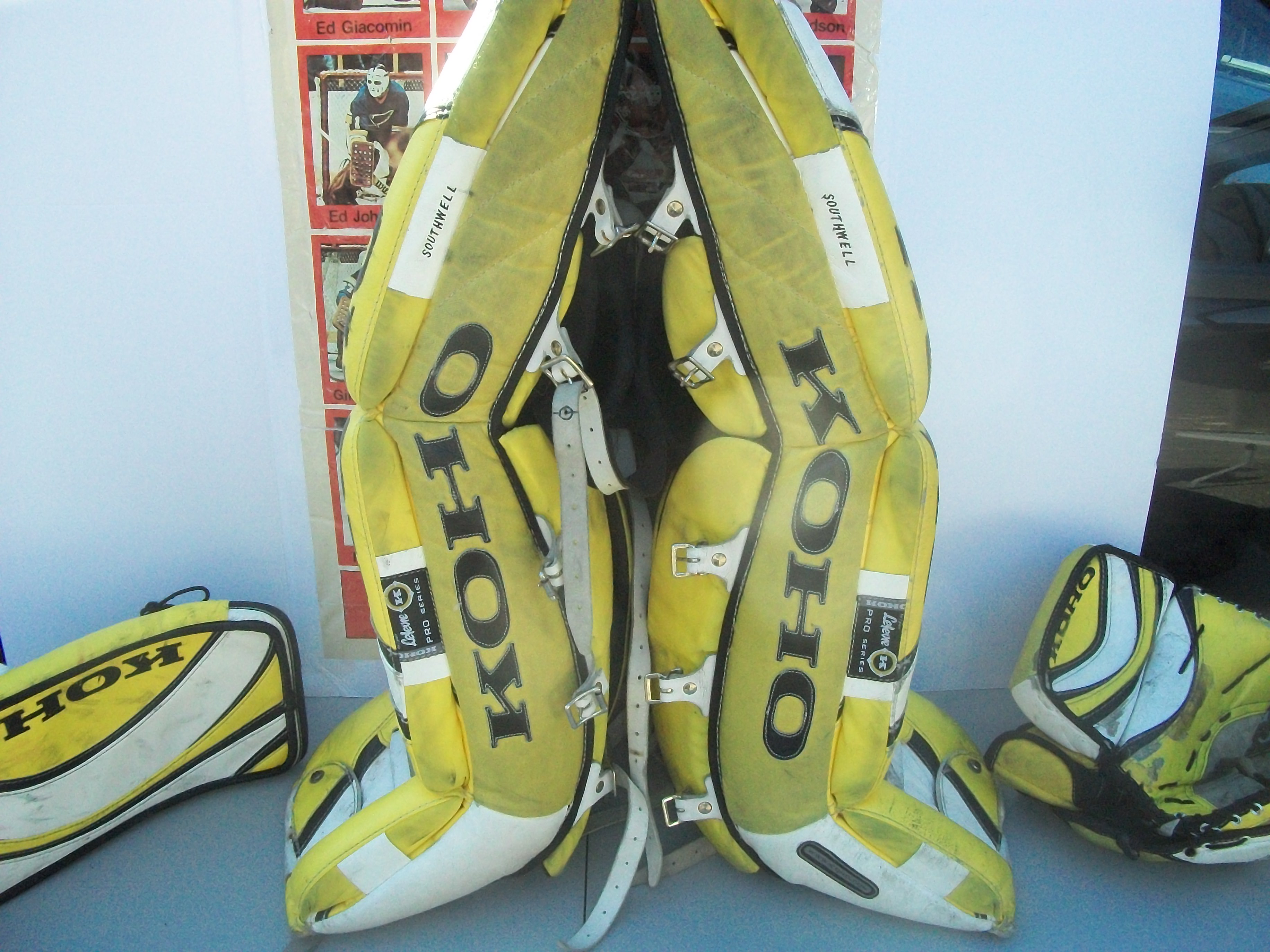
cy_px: 476
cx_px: 635
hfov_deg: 56.8
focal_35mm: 32
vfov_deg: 44.2
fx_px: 1174
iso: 400
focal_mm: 5.7
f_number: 5.5
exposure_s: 1/320
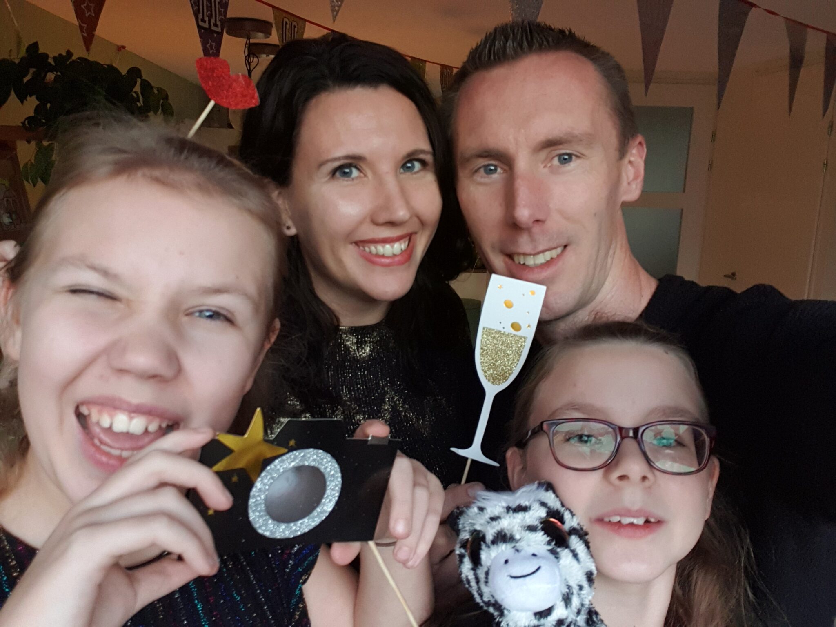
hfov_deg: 58.4
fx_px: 749
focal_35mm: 31
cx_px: 418
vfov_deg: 45.4
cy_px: 314
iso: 200
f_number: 1.7
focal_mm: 2.92
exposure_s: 1/50
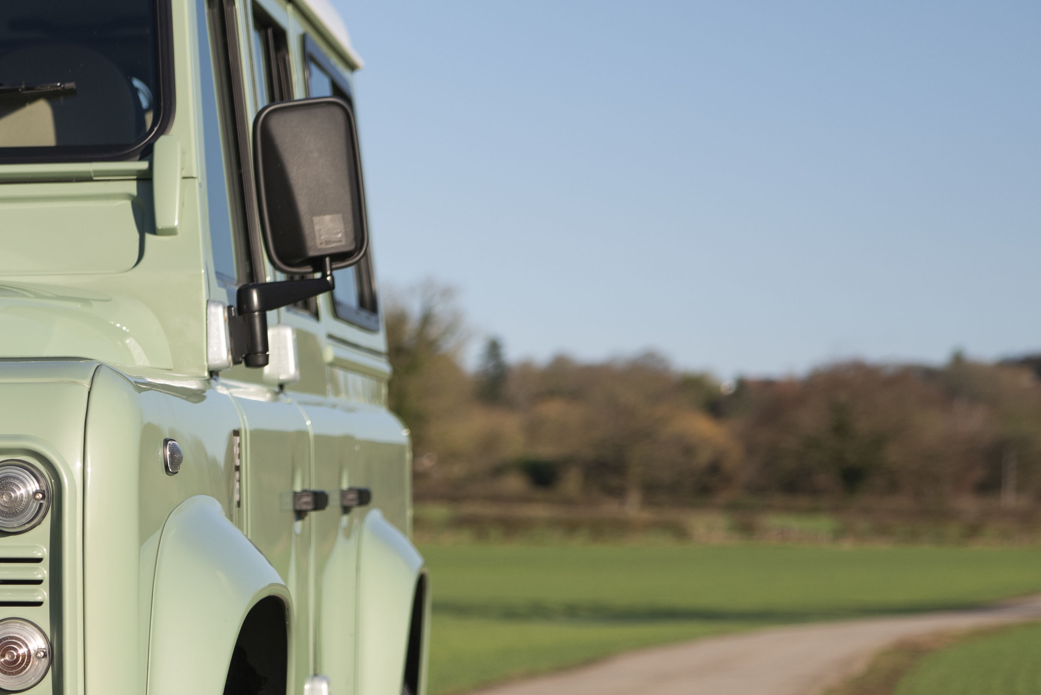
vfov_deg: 8.3
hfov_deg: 12.2
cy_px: 608
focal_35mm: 166
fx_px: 4802
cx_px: -116
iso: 125
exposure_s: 1/640
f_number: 3.5
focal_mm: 62
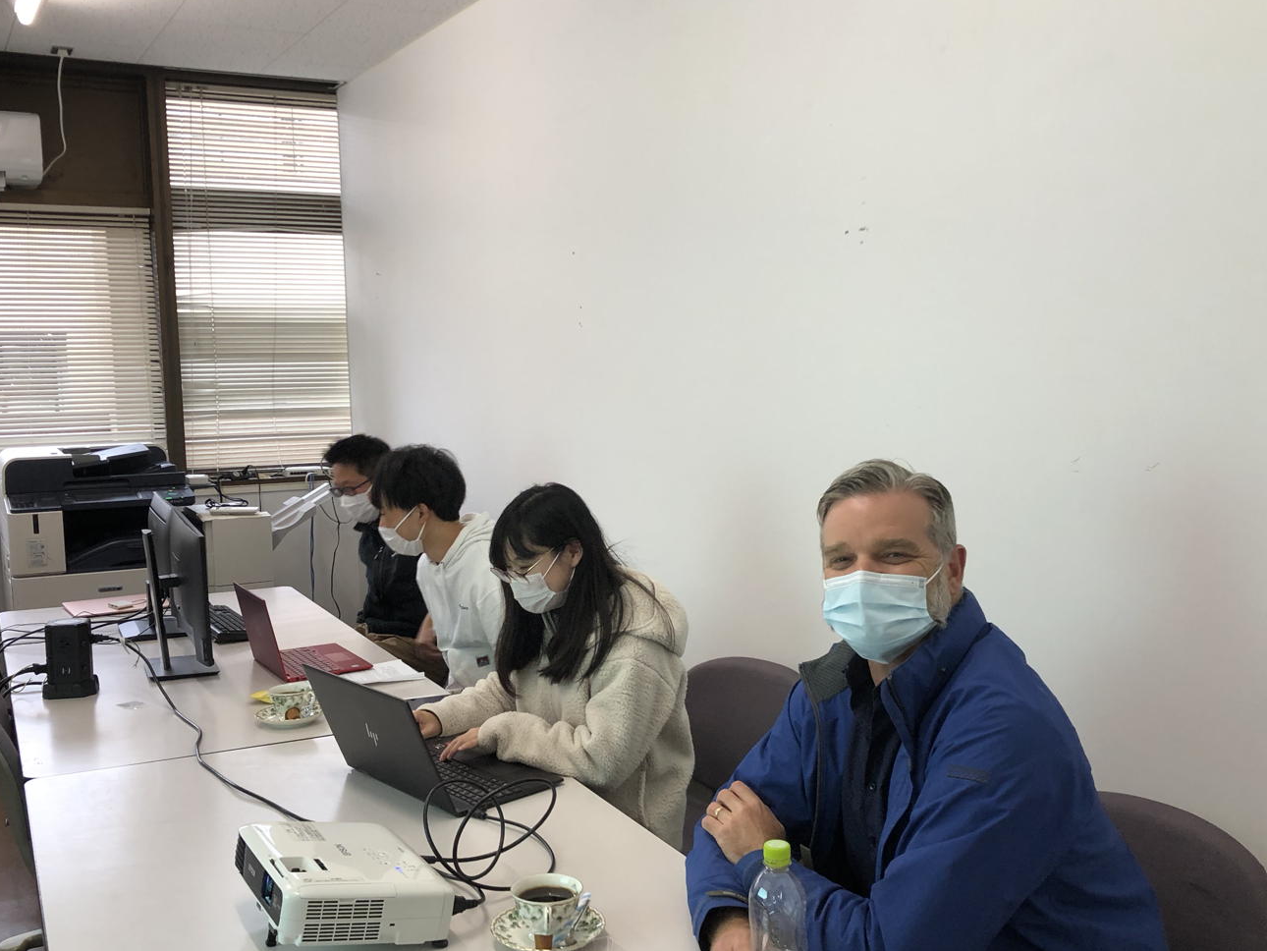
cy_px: 526
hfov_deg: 52.6
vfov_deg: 40.7
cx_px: 613
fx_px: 1281
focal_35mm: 35
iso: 25
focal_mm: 3.99
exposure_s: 1/33
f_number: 1.8
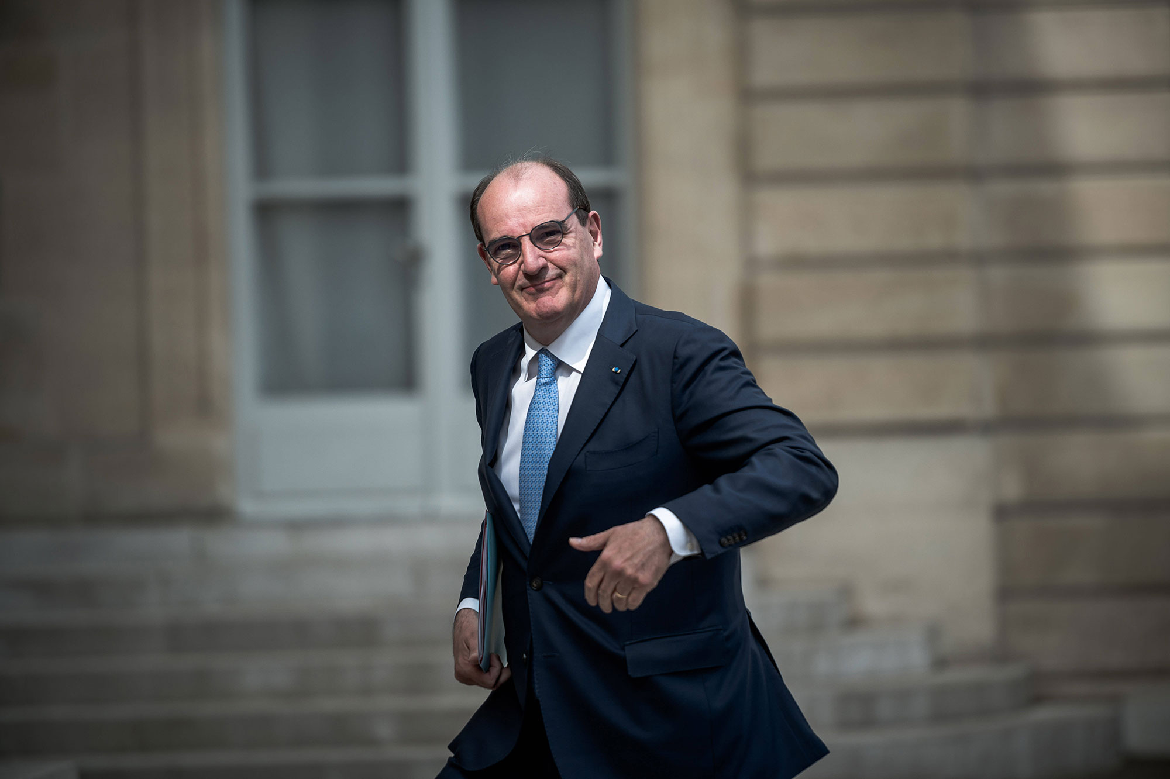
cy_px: 390
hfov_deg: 10.3
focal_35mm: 200
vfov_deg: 6.9
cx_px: 585
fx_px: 6497
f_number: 2.8
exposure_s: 1/3200
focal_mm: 200
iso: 200
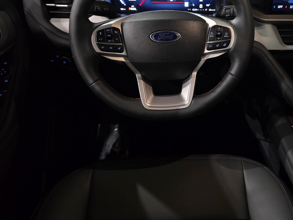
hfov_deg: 50.2
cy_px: 52
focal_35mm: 36
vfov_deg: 38.5
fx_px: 305
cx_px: 202
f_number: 1.7
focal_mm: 6.3
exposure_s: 1/120
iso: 500
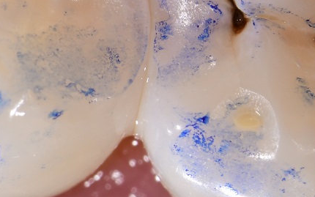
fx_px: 4319
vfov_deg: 2.6
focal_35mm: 503
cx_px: 399
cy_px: 48
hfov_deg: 4.2
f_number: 32
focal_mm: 105
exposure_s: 1/160
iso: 200
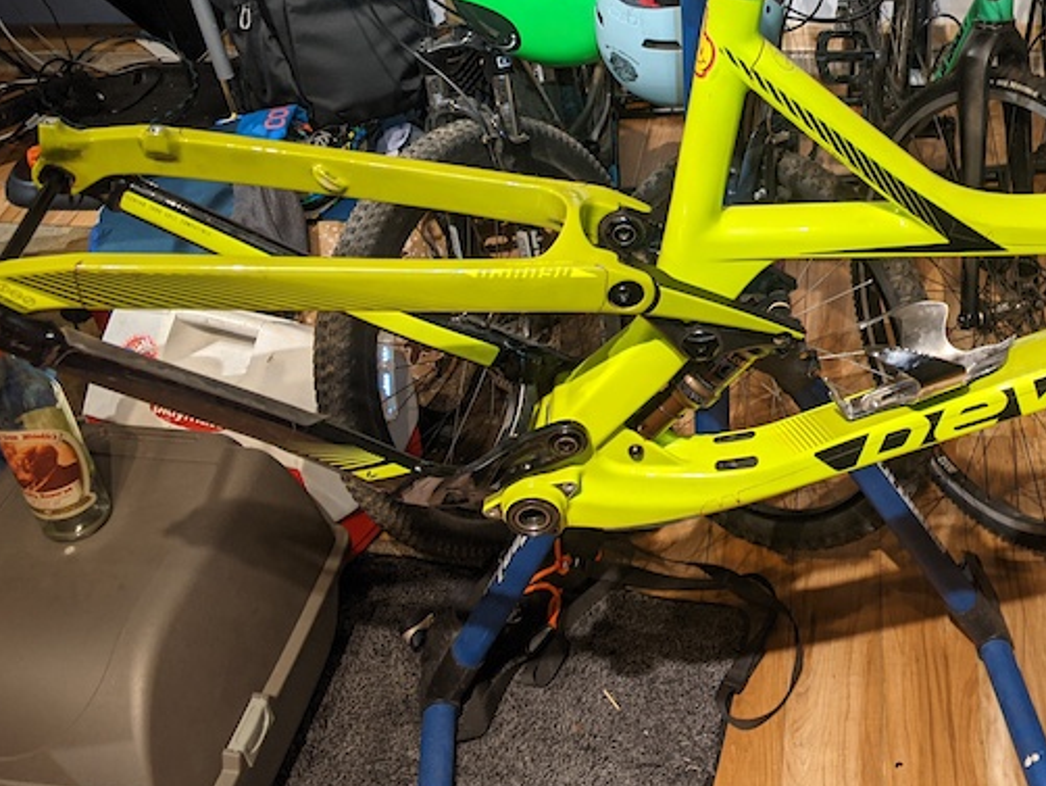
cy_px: 236
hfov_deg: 43.0
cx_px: 733
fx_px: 1300
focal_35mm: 43
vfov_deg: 33.2
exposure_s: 1/120
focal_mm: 4.44
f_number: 1.8
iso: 429
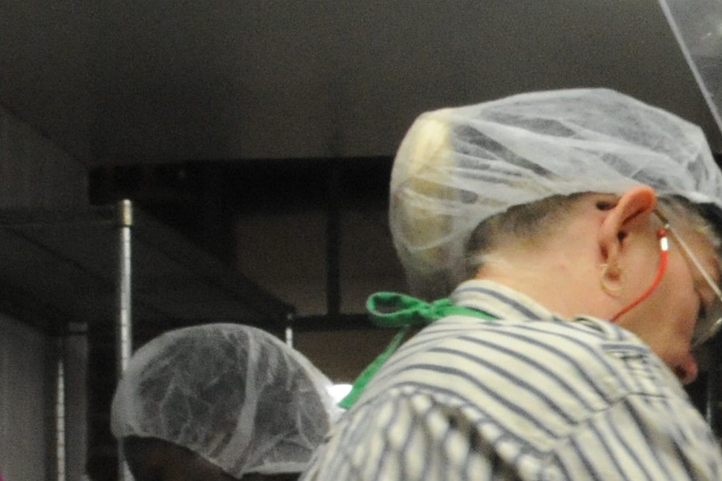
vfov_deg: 9.0
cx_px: 1266
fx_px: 2907
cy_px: 882
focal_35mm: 145
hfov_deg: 12.9
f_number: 16
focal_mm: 24
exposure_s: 1/25
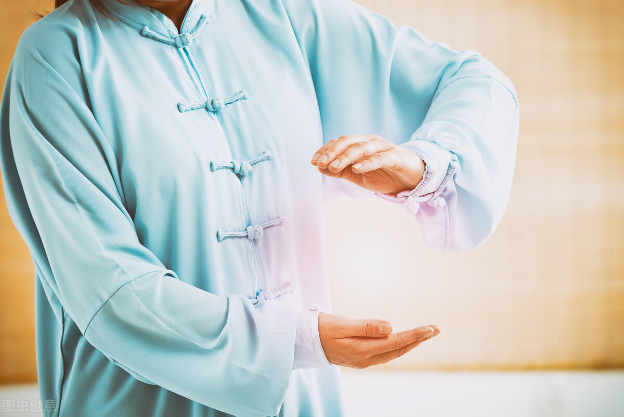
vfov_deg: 7.6
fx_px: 3121
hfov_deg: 11.4
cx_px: 312
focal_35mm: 180
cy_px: 208
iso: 160
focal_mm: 180
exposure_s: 1/200
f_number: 5.6
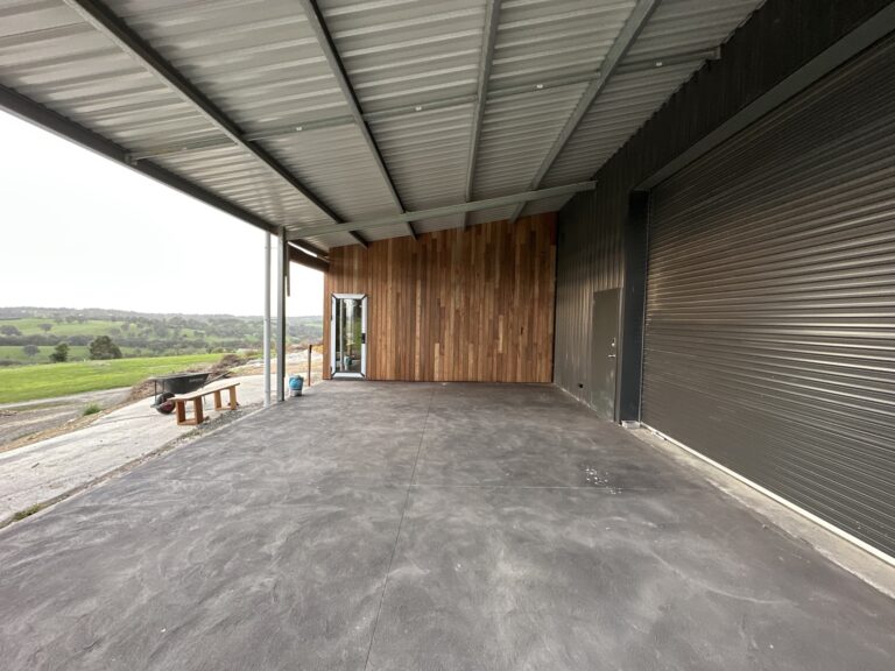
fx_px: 362
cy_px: 336
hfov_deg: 102.1
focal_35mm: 14
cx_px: 448
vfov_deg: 85.7
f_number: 2.2
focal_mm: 2.22
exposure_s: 1/60
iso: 400
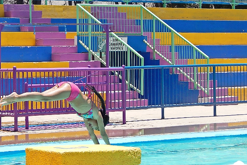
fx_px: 1091
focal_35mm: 159
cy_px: 84
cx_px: 90
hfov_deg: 12.9
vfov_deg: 8.6
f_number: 4.6
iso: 125
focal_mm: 20.5
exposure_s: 1/640
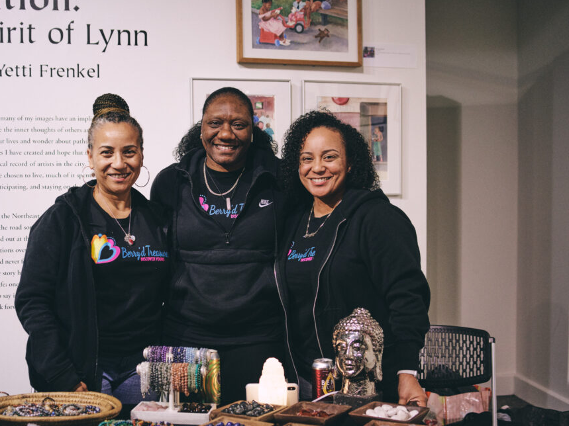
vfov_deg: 30.8
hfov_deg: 40.2
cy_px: 246
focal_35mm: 47
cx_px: 219
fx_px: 772
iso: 2000
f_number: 3.2
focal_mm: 35
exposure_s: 1/200
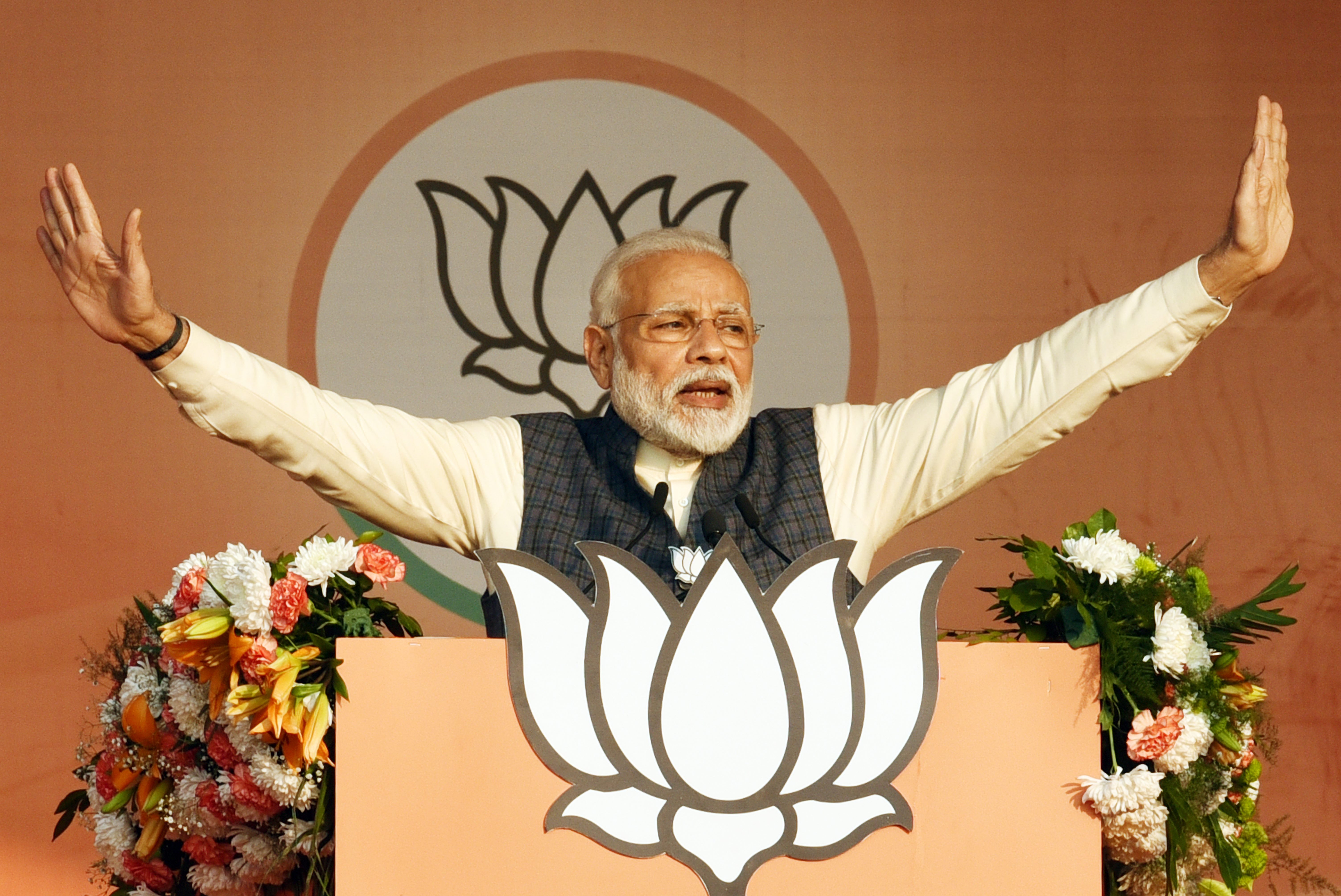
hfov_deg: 10.3
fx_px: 7452
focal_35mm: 200
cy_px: 448
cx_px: 670
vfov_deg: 6.9
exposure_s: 1/800
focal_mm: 200
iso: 500
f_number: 8
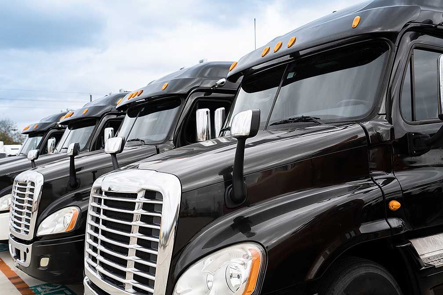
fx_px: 431
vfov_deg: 37.9
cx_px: 222
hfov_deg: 54.4
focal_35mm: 35
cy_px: 148
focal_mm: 35
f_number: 4
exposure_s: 1/800
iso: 125
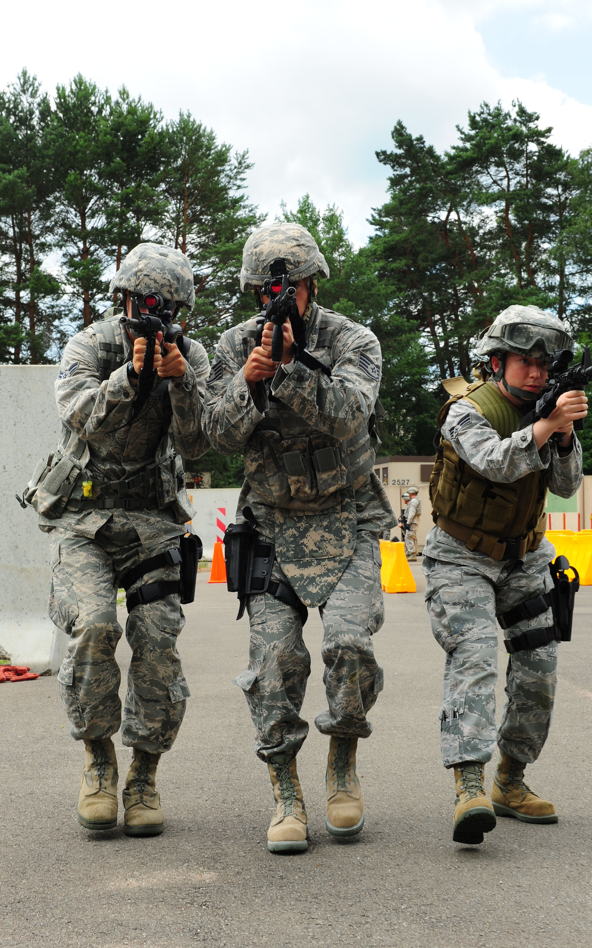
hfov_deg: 24.4
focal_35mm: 53
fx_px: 1368
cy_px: 474
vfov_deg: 38.2
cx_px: 311
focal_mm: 52
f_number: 11
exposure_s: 1/125
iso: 250
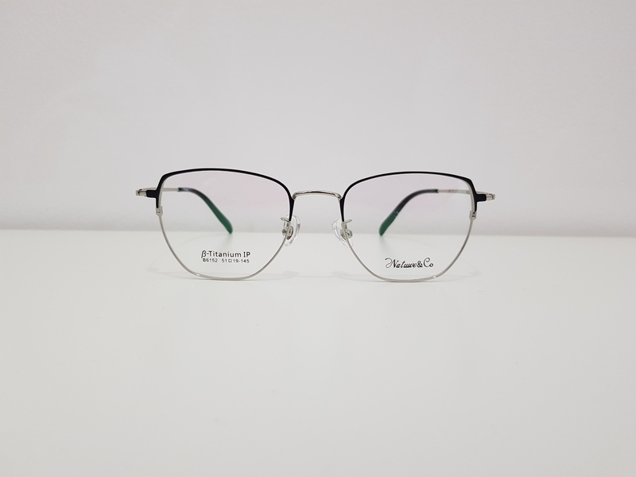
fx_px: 478
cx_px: 318
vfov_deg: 53.1
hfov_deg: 67.3
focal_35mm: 26
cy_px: 238
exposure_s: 1/50
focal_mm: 4.2
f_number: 1.7
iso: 100
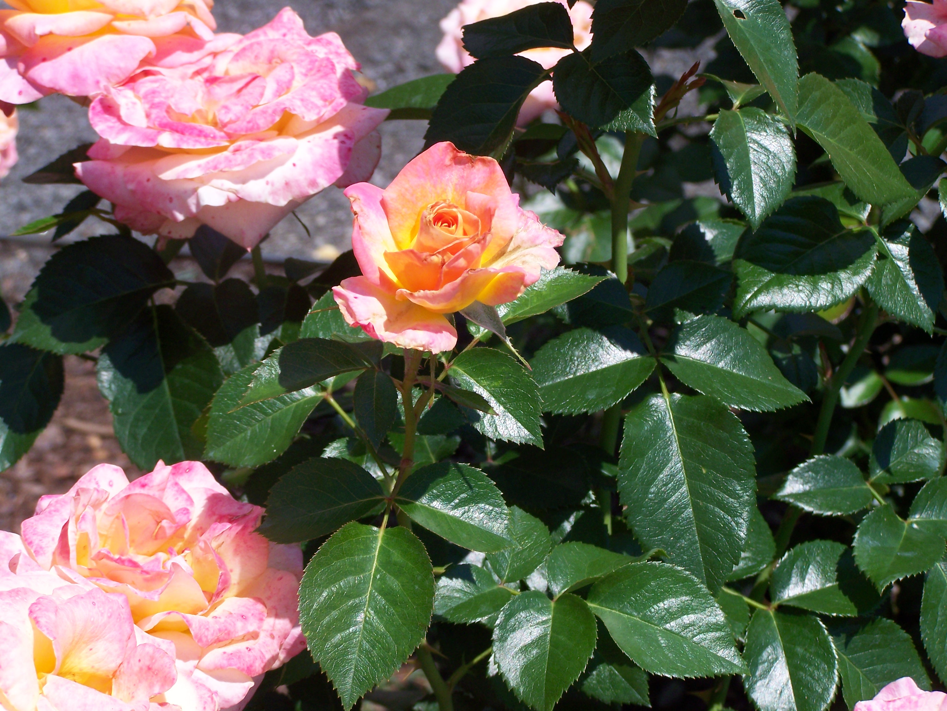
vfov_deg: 14.1
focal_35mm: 105
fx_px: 2873
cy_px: 356
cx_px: 474
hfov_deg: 18.7
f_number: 4.5
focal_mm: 17.5
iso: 64
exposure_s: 1/640
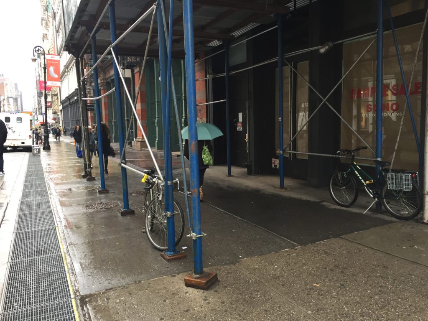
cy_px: 160
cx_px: 214
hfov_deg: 61.7
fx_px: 359
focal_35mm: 29
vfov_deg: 48.2
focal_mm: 4.15
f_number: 2.2
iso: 32
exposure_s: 1/30
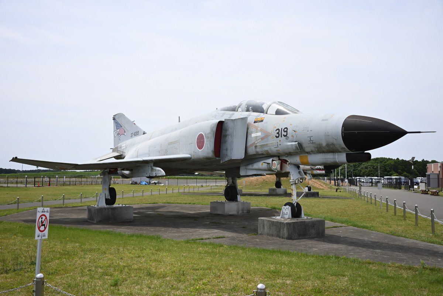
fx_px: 425
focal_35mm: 34
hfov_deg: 55.1
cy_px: 148
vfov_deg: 38.4
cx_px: 222
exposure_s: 1/1000
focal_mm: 23
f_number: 4.5
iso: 100
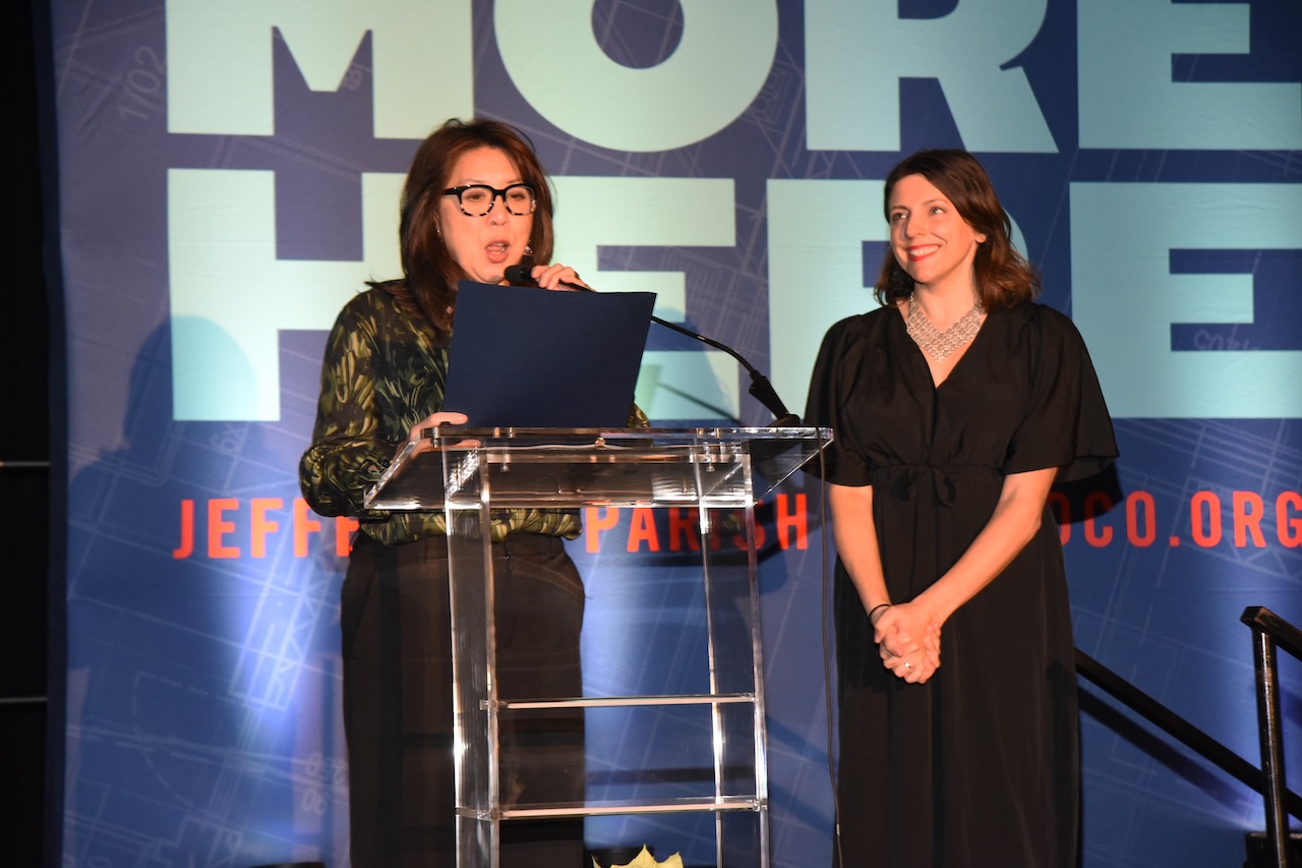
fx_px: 3544
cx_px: 651
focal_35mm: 98
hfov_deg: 20.8
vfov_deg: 14.0
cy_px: 434
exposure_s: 1/100
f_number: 6.3
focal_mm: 98
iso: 5000
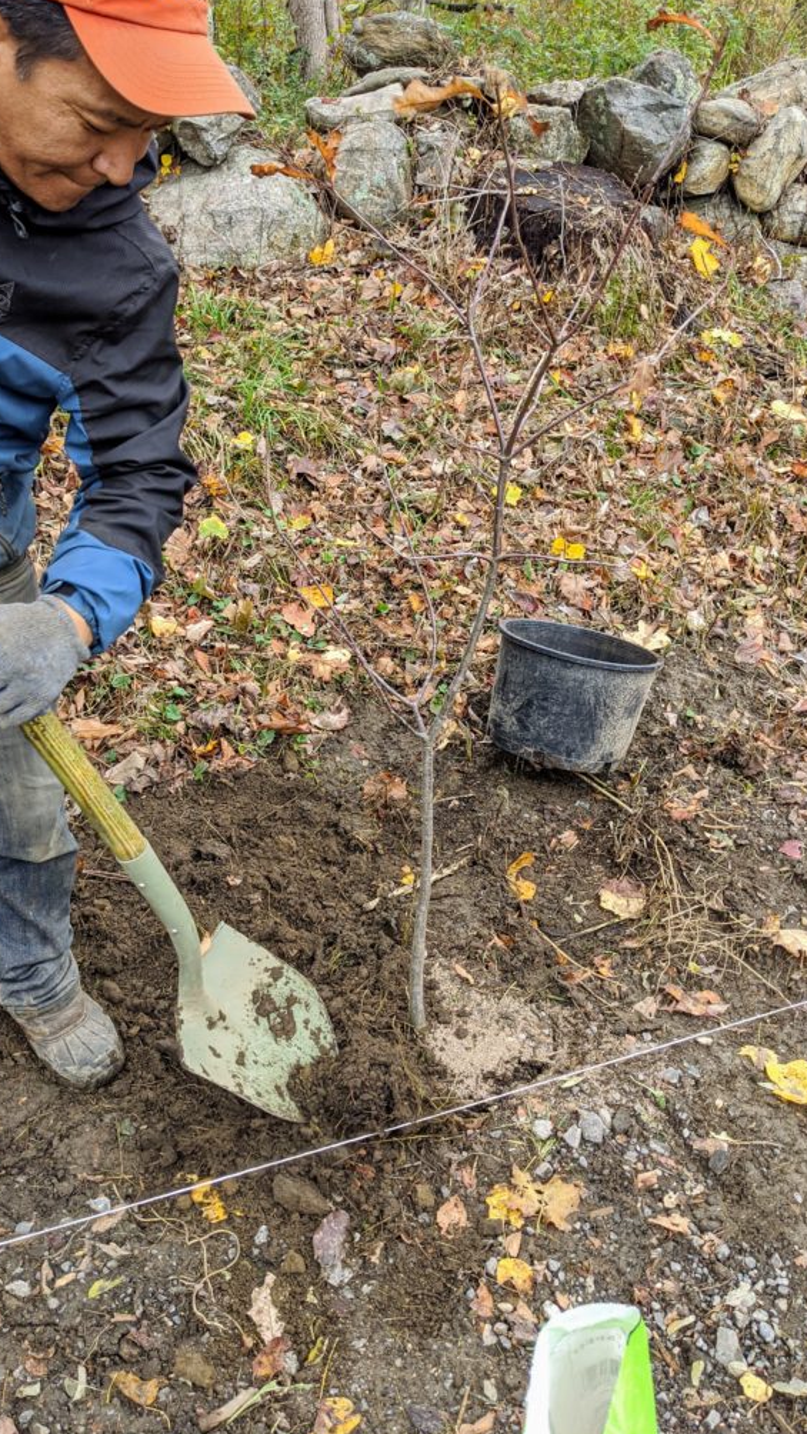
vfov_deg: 64.3
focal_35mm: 30
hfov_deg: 39.0
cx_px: 390
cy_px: 716
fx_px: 1141
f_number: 1.73
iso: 108
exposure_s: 1/412
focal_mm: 4.38
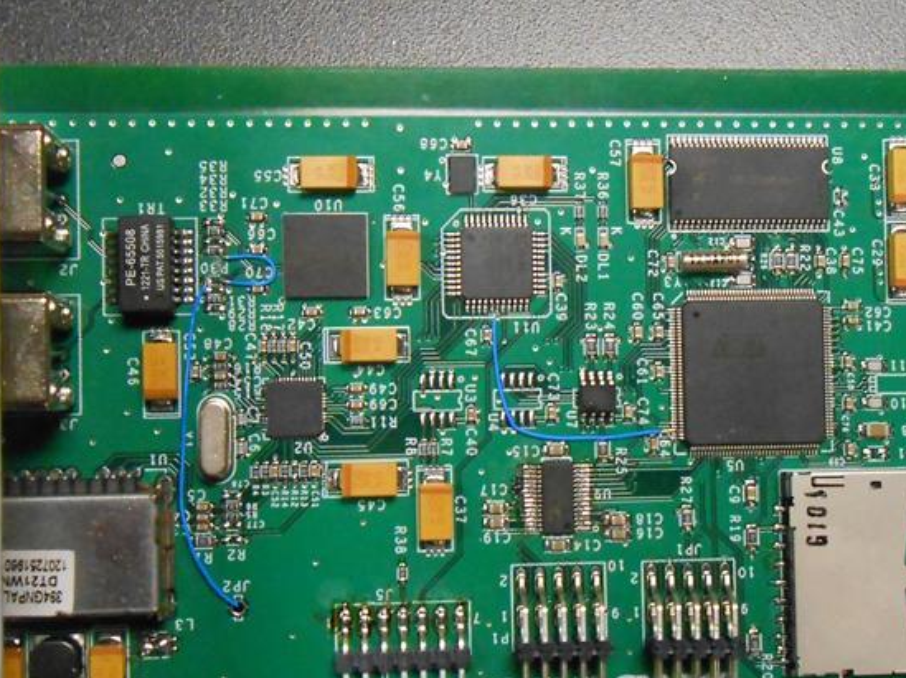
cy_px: 365
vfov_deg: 26.1
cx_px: 518
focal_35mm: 56
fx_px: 1465
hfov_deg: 34.3
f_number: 3.8
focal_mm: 5.3
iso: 800
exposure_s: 1/60
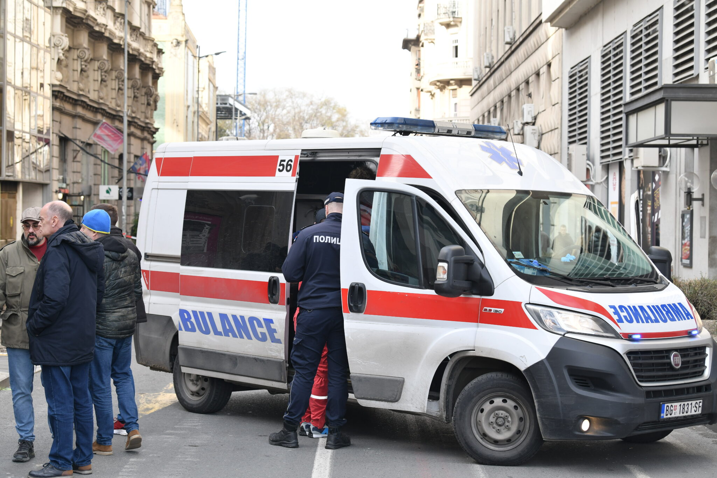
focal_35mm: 70
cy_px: 239
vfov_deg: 19.5
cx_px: 358
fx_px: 1394
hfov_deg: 28.8
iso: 400
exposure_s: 1/320
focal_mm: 70
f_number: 5
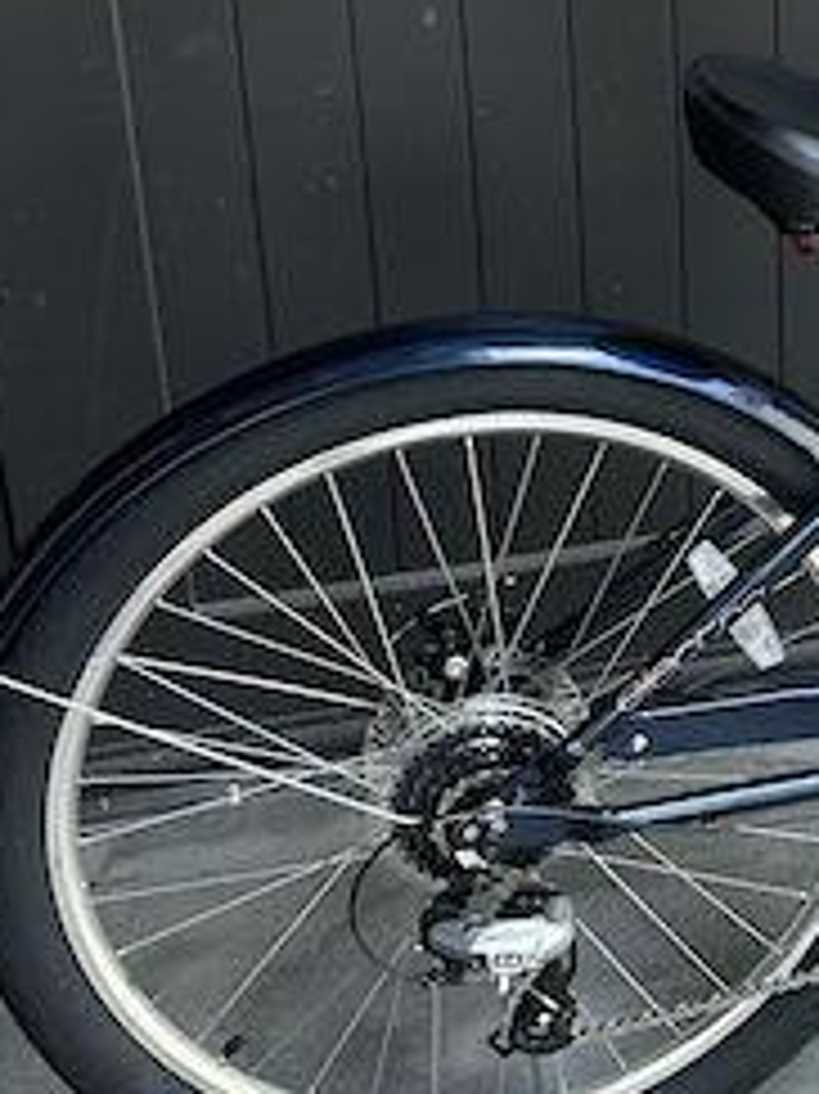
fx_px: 2494
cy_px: 18
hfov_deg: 17.2
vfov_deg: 23.7
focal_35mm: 79
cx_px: 1143
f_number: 1.78
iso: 64
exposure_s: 1/155
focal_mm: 6.86
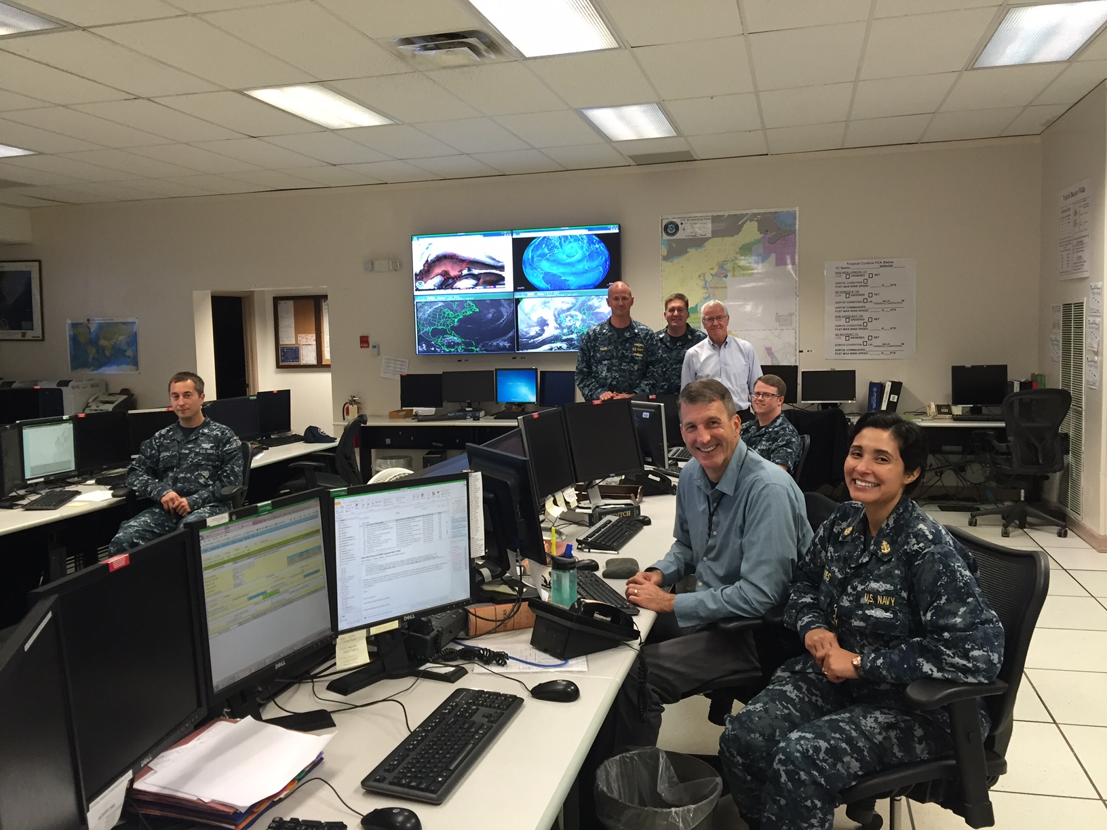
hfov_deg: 61.7
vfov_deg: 48.2
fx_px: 927
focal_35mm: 29
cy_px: 415
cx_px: 554
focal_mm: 4.15
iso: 100
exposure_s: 1/30
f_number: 2.2
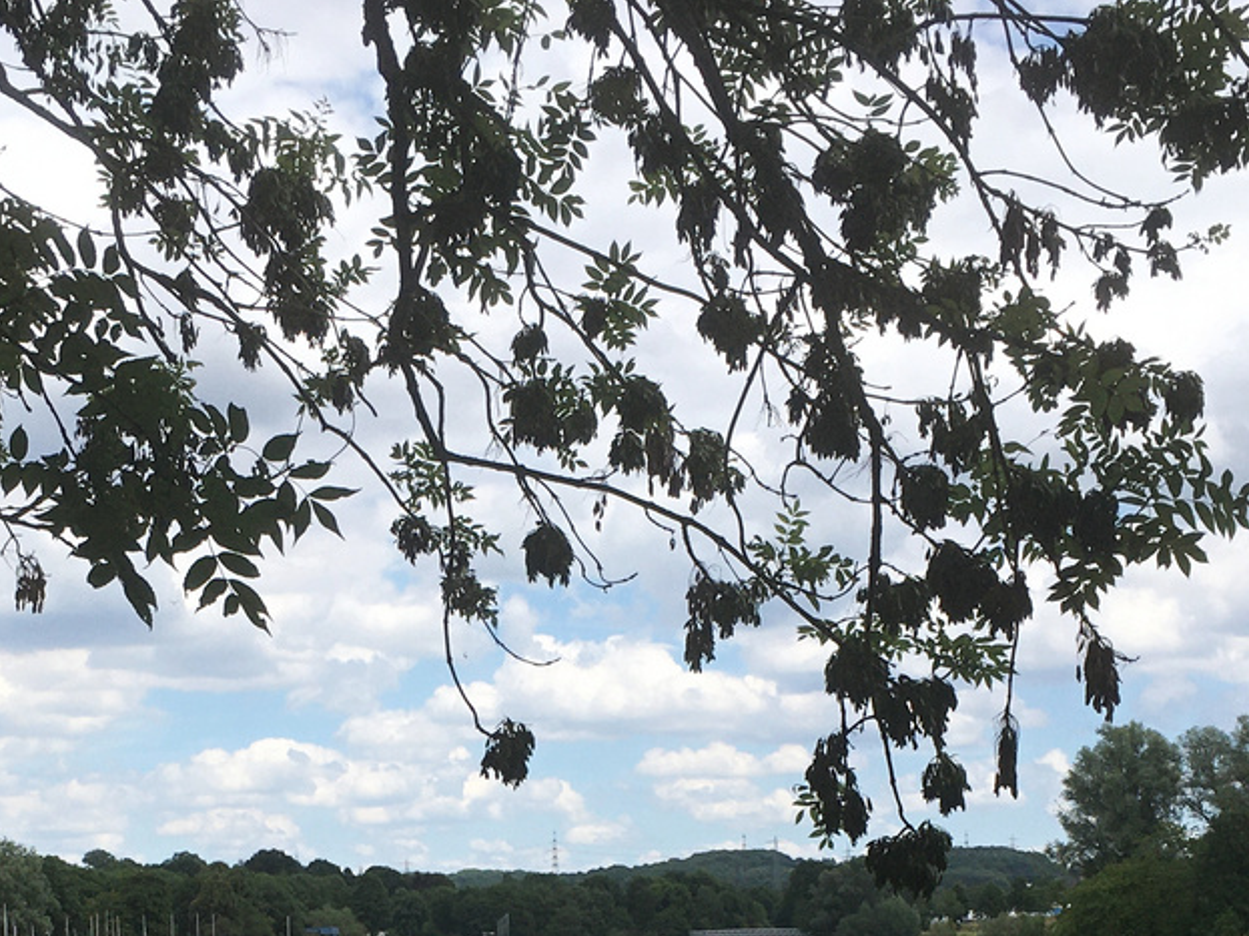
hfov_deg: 28.8
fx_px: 2417
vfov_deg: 21.0
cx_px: 431
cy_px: 996
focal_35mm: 67
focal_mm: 4.15
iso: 25
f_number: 2.2
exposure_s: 1/1876
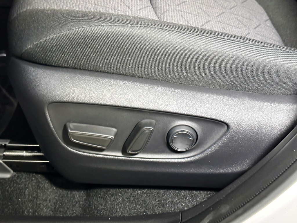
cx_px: 148
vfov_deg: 30.3
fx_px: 412
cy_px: 112
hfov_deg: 39.7
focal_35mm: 48
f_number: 1.78
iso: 320
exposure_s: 1/40
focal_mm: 6.86
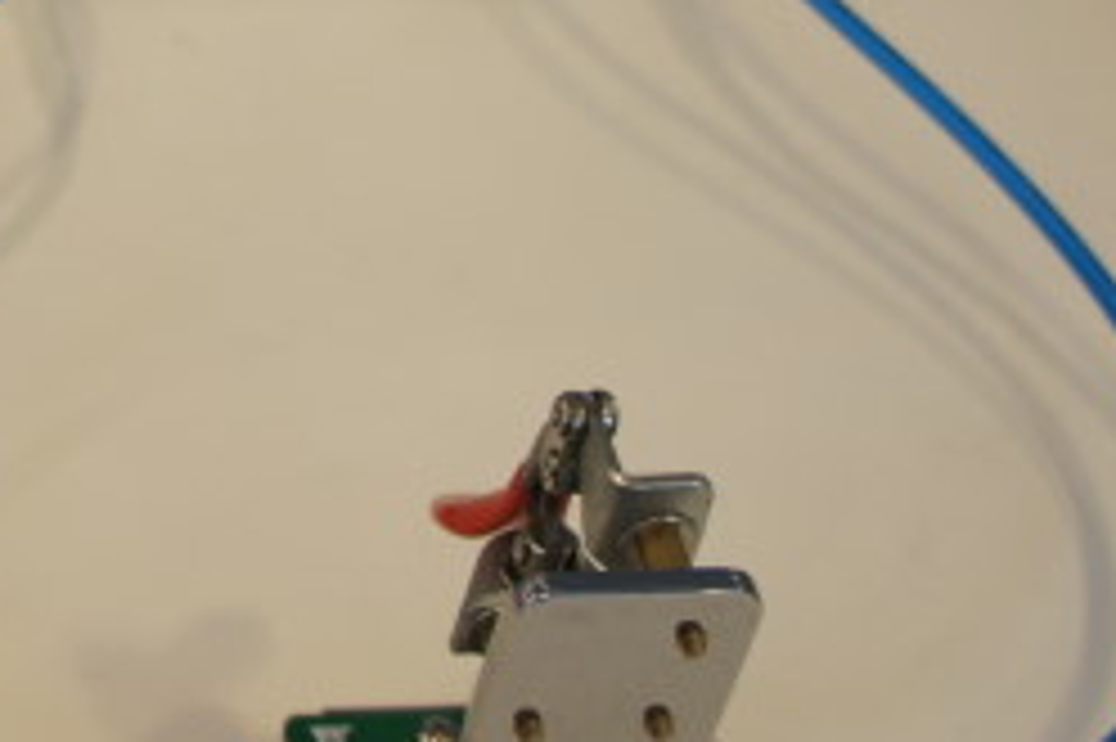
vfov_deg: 15.1
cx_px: -279
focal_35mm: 87
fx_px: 2695
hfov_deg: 21.5
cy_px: -175
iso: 200
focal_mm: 18
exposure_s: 1/40
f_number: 4
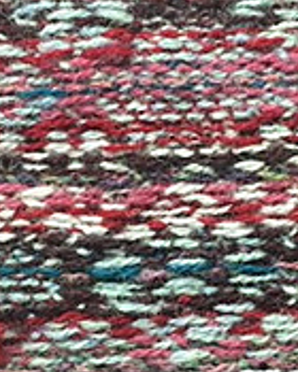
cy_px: 234
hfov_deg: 18.9
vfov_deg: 23.5
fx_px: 893
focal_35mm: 81
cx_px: 193
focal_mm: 4.15
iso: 125
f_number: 2.2
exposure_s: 1/33
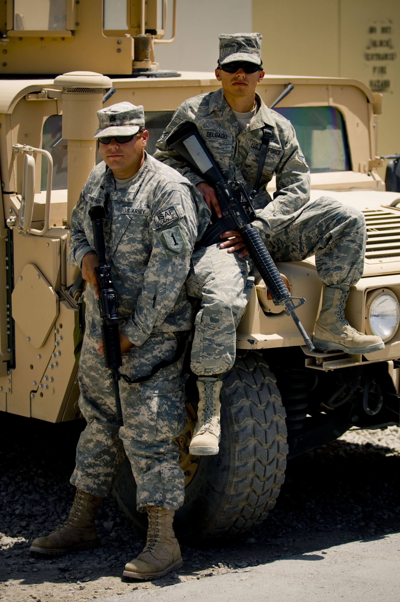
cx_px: 200
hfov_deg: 11.7
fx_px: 1955
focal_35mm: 117
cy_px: 301
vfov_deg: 17.5
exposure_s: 1/3200
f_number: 2.8
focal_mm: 78
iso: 200
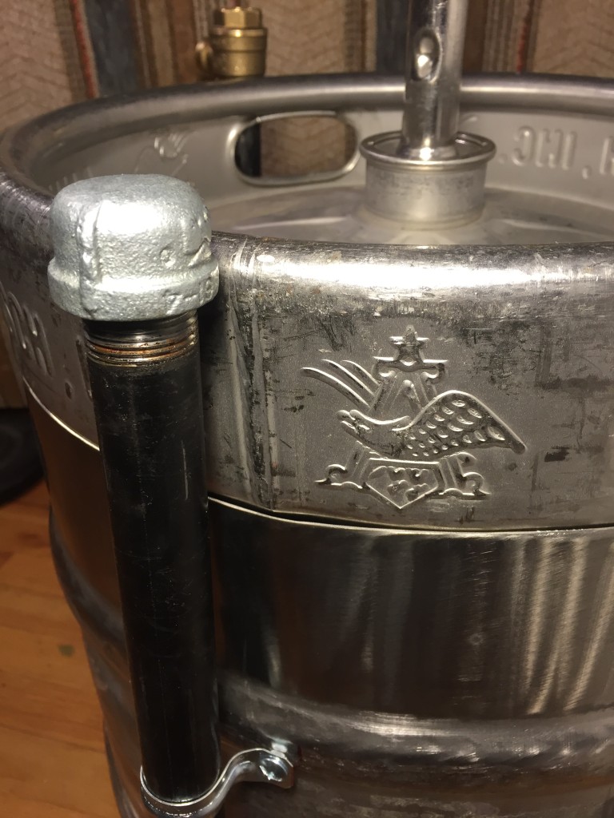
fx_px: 686
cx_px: 307
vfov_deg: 61.7
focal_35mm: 29
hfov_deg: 48.2
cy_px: 409
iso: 64
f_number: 2.2
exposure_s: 1/30
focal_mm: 4.15
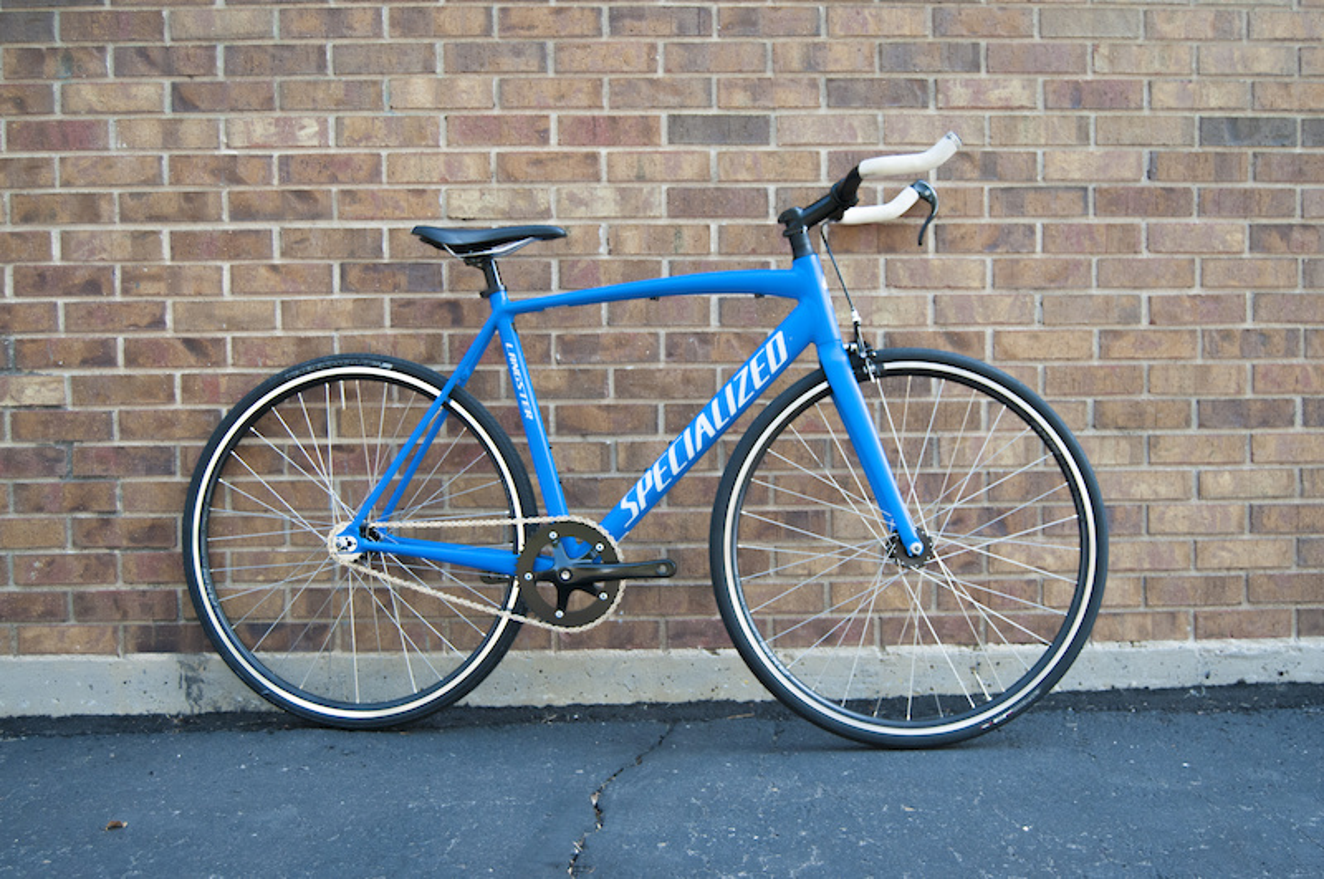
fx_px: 1432
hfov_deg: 49.6
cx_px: 662
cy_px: 440
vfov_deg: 34.1
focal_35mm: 39
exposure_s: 1/400
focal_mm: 26
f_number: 4
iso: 200
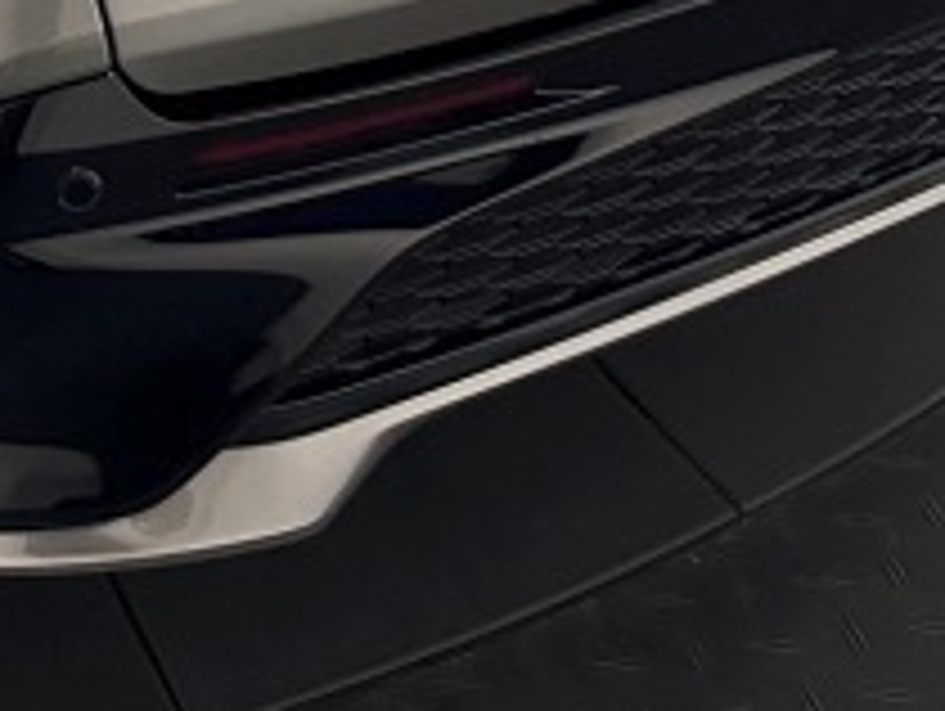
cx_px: -99
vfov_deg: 11.3
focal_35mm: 117
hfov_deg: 16.3
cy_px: -770
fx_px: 3198
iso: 500
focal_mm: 6.86
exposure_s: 1/60
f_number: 1.78
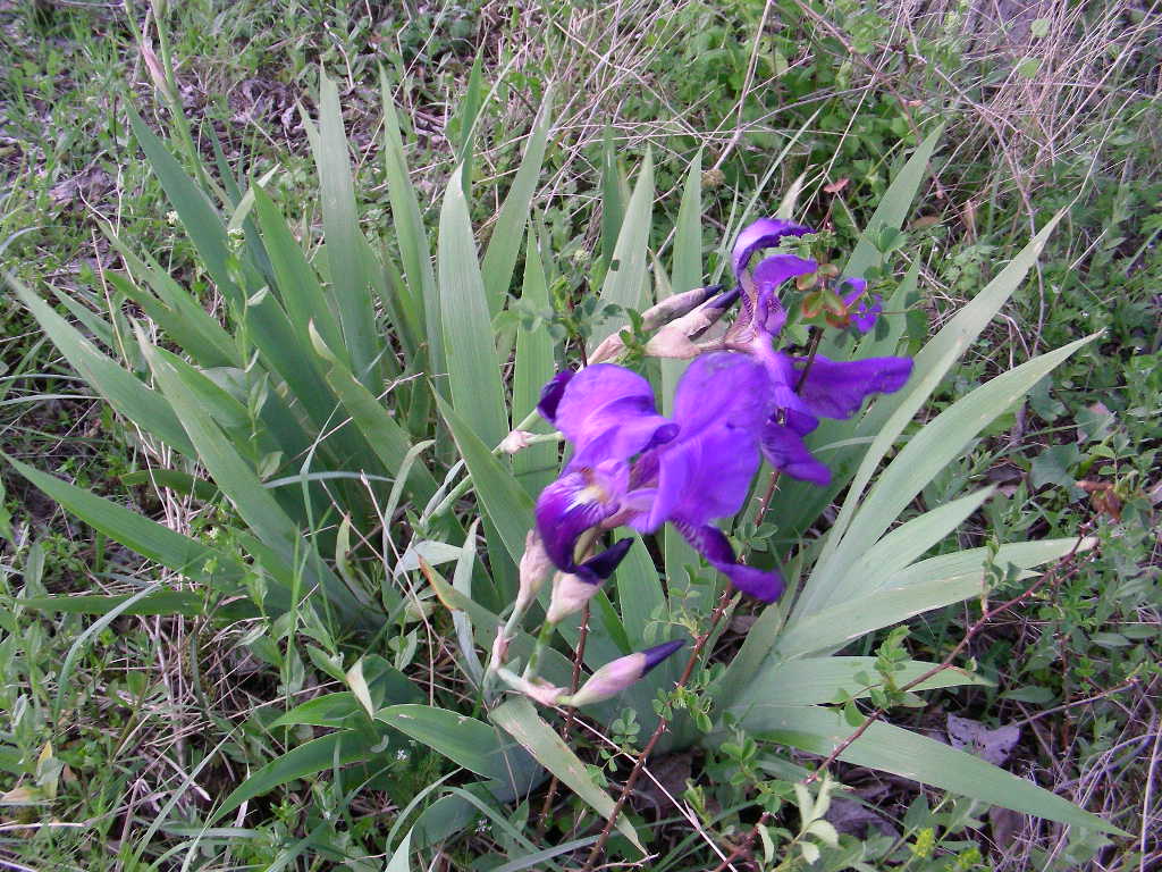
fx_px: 1276
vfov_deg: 37.7
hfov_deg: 49.0
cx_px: 581
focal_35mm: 38
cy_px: 436
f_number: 3.5
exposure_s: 1/41
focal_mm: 6.3
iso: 200
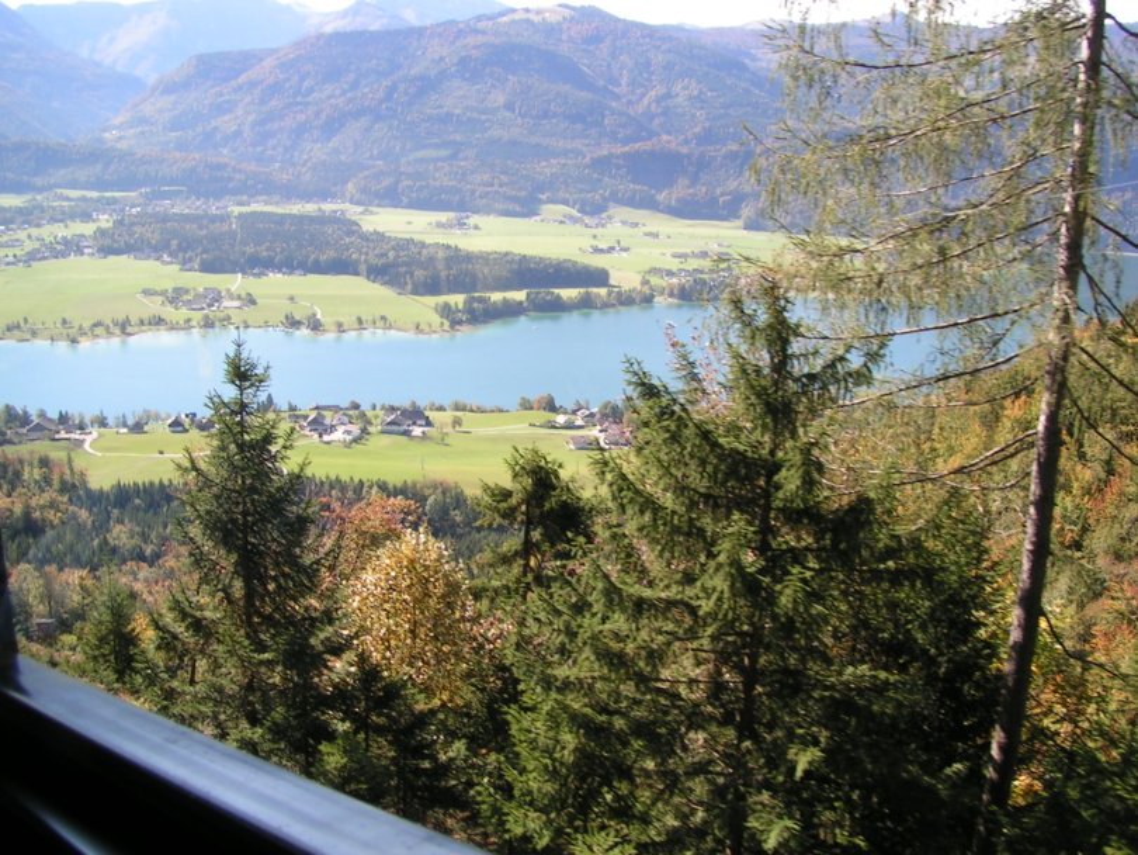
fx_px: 1250
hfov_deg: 49.0
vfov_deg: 37.7
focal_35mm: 38
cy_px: 428
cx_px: 569
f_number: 5.6
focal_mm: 5.8
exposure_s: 1/100
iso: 50
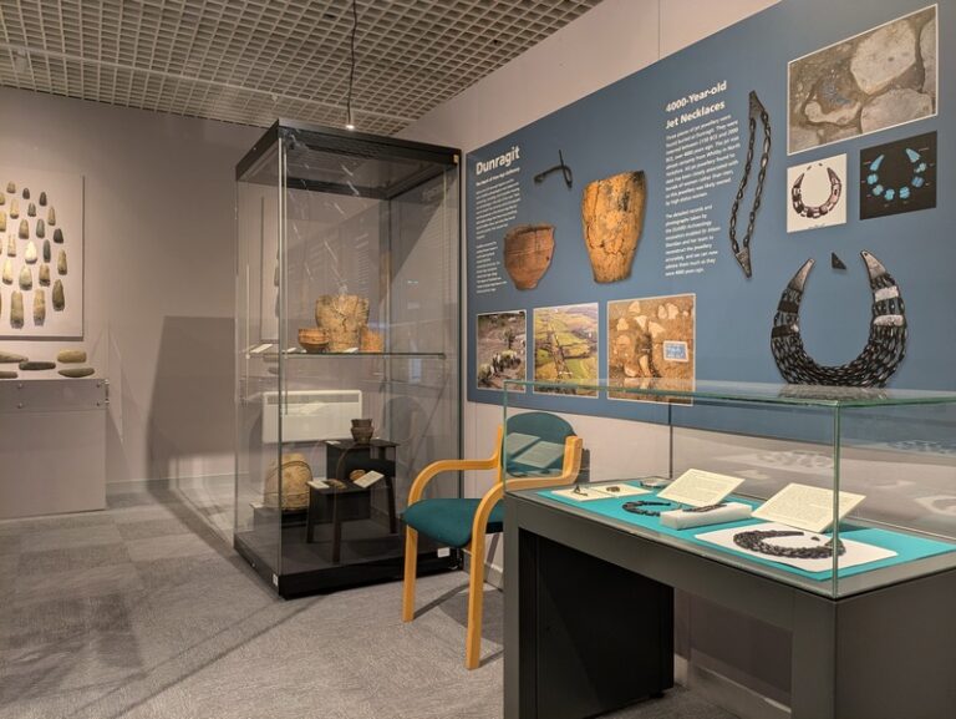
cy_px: 360
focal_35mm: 25
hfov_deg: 69.4
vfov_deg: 54.9
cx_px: 478
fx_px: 691
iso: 53
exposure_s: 1/25
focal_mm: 5.43
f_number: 1.89
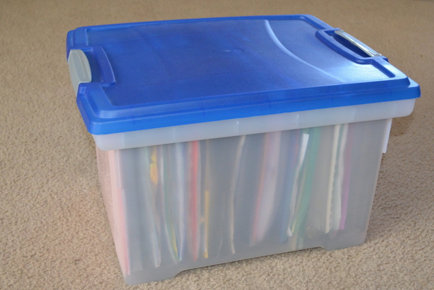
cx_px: 217
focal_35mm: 42
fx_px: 507
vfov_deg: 31.9
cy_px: 145
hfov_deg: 46.4
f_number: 4.5
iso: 2000
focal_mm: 28
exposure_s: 1/60
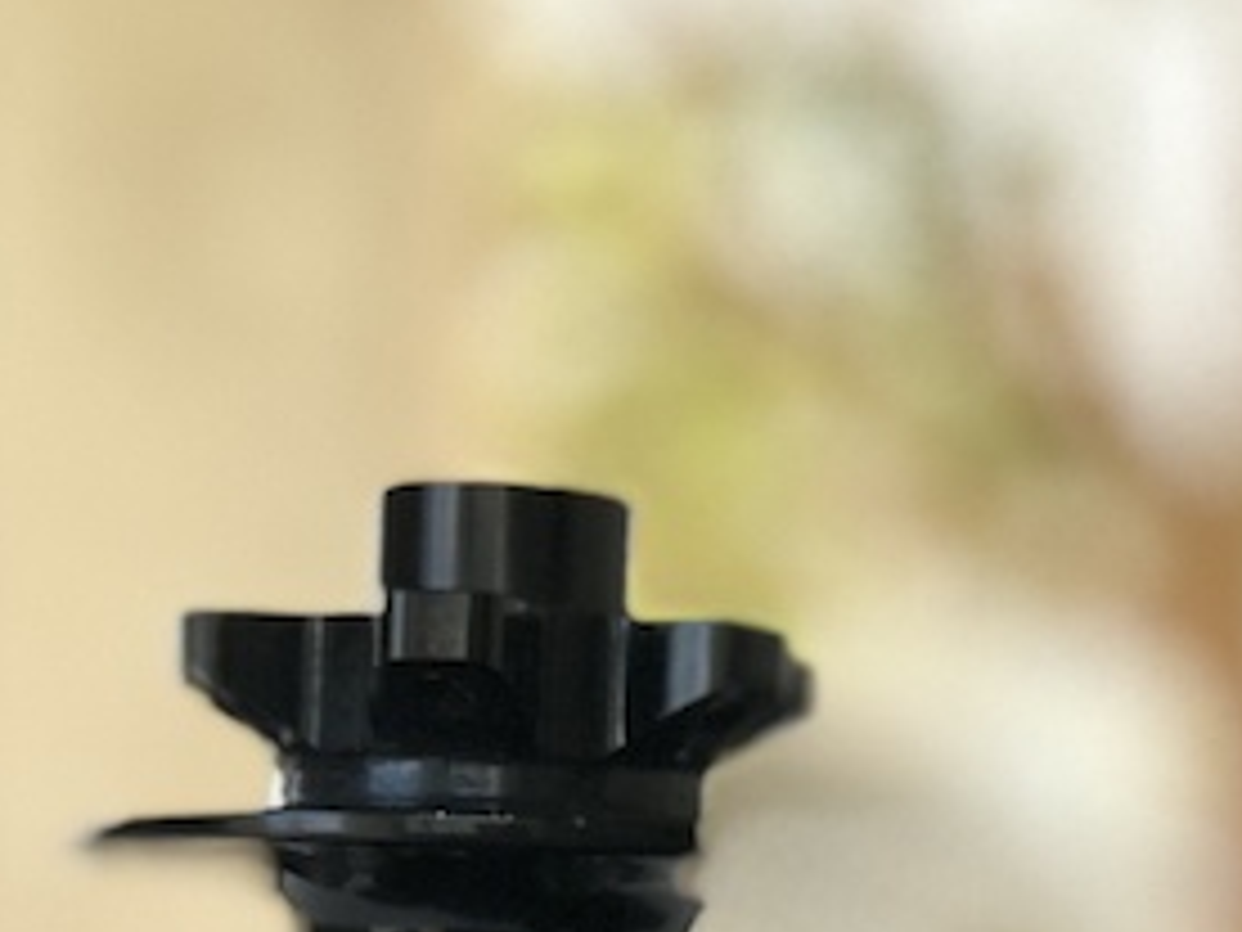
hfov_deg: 11.9
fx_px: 5920
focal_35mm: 165
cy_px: 1189
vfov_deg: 8.9
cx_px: 1040
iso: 50
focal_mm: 6.6
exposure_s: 1/120
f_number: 2.8
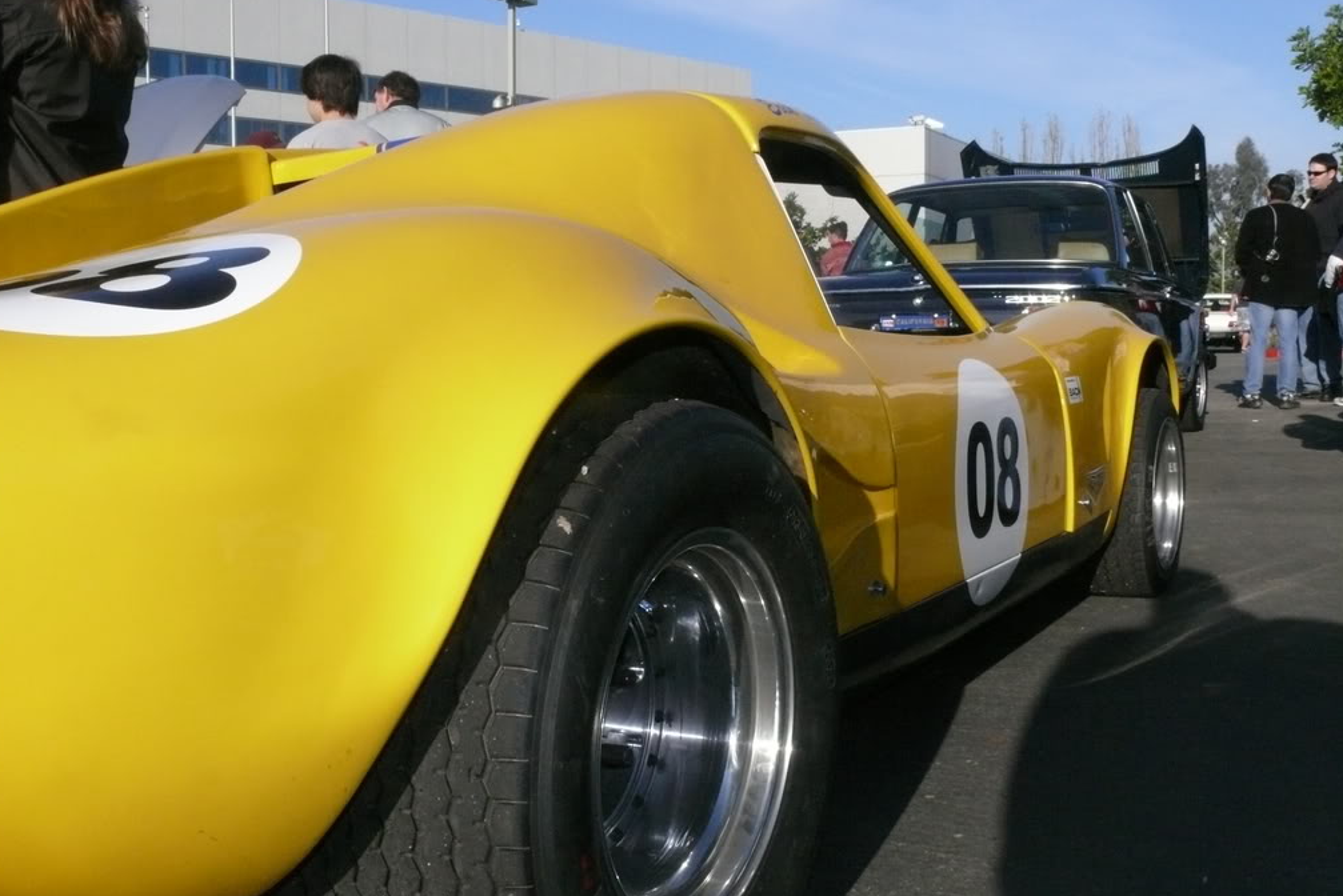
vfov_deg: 36.0
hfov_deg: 51.9
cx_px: 665
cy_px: 473
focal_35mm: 37
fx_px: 1381
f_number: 9
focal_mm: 7.4
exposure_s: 1/640
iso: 400
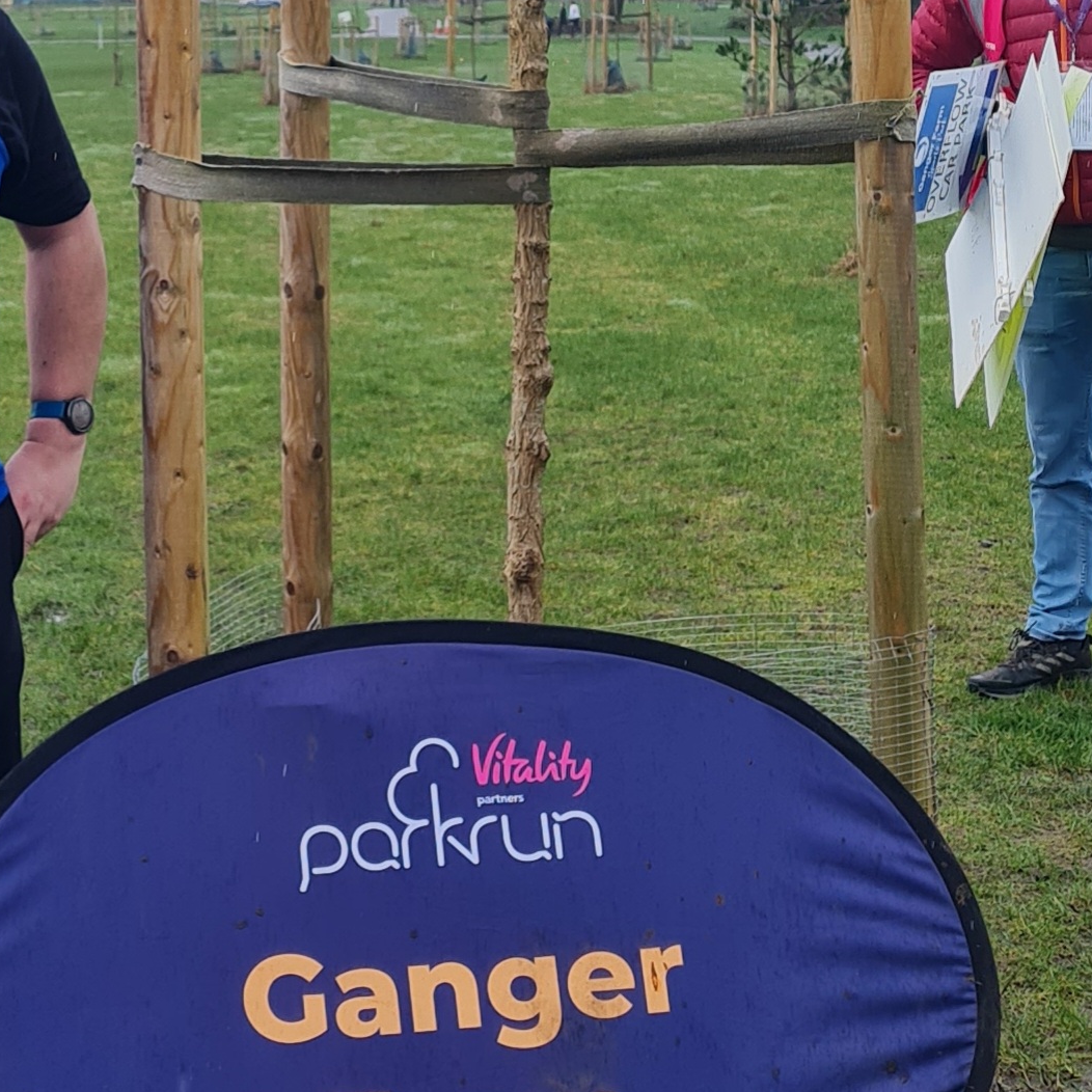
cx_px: 436
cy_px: 112
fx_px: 1892
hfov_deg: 32.1
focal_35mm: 53
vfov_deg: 30.8
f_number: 1.8
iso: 50
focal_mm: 5.4
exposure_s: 1/1000
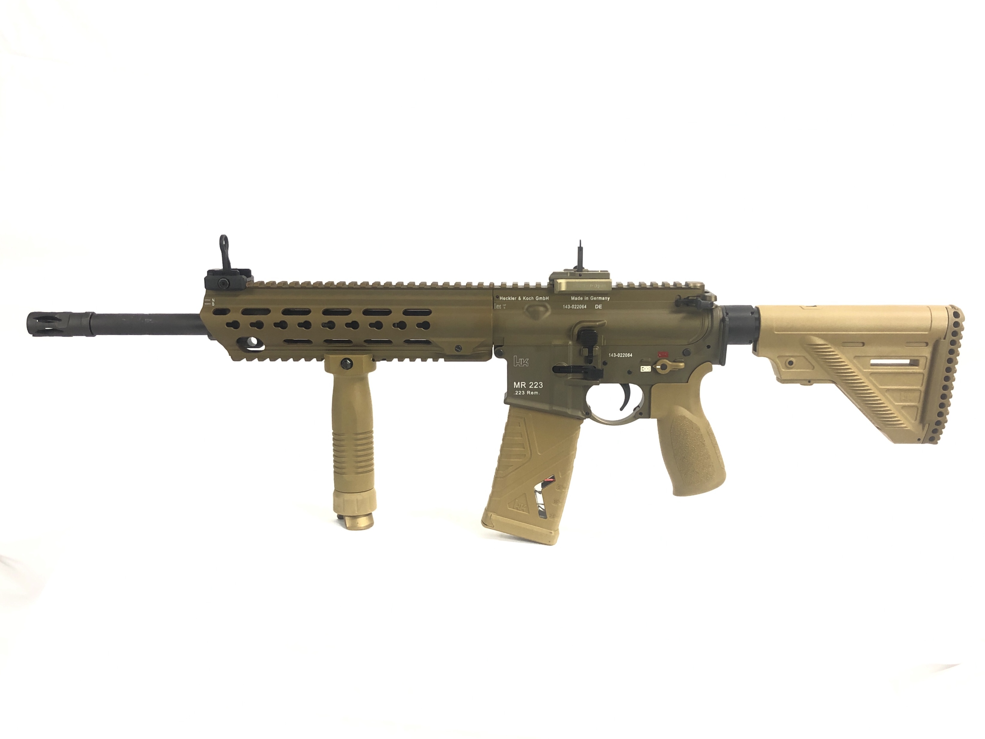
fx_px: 797
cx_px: 492
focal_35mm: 28
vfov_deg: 49.7
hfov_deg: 63.4
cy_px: 370
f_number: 1.8
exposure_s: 1/15
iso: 40
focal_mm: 3.99
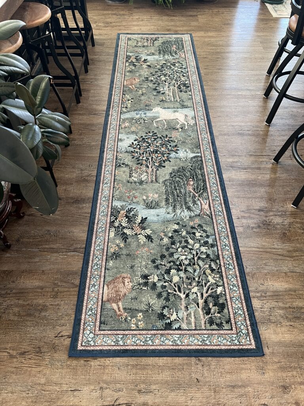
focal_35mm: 26
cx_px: 152
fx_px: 304
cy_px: 203
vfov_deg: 67.3
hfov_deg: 53.1
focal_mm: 5.7
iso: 160
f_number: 1.5
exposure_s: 1/60
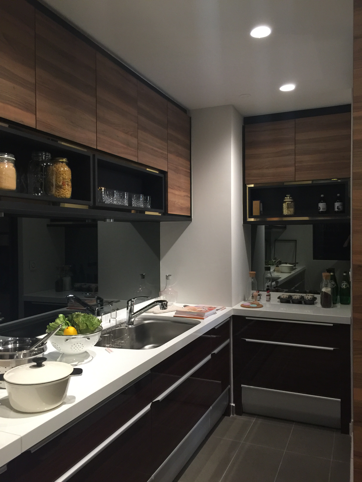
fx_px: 404
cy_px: 241
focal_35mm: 29
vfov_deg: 61.7
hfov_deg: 48.2
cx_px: 181
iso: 125
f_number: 2.2
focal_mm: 4.15
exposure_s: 1/17
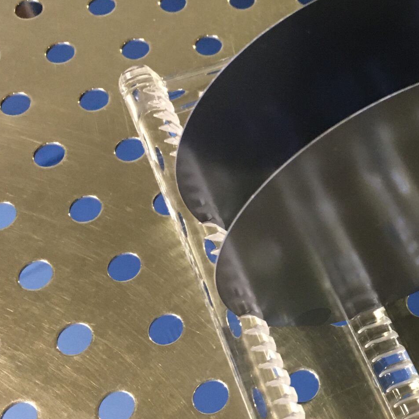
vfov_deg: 31.1
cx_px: 429
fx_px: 753
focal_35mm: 55
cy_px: 222
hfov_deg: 28.9
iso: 200
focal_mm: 4.15
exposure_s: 1/24
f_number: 2.2
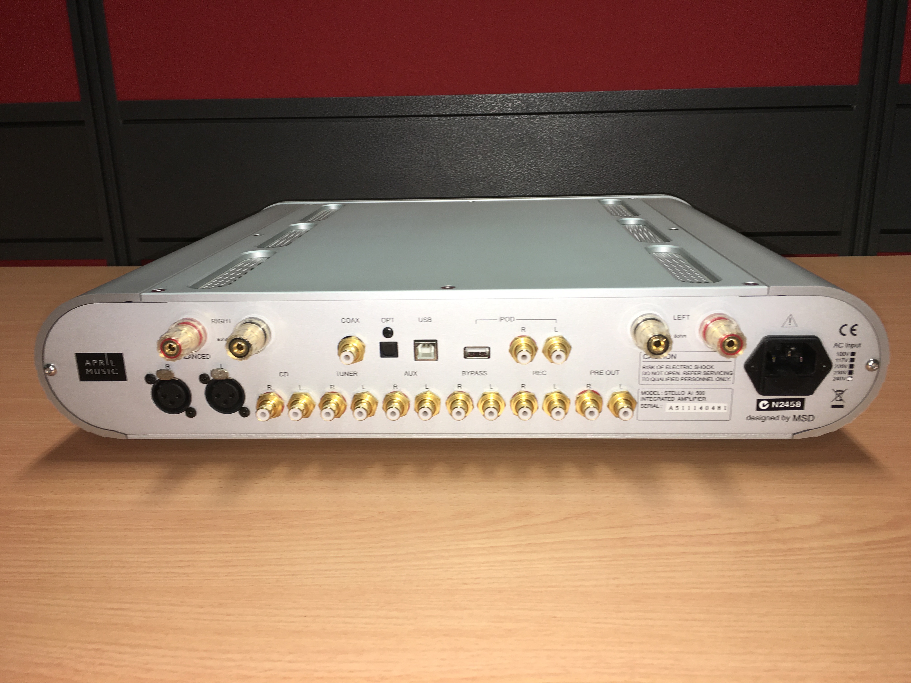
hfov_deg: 61.7
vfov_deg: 48.2
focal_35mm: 29
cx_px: 456
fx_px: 763
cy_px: 342
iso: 25
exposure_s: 1/33
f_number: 2.2
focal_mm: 4.15
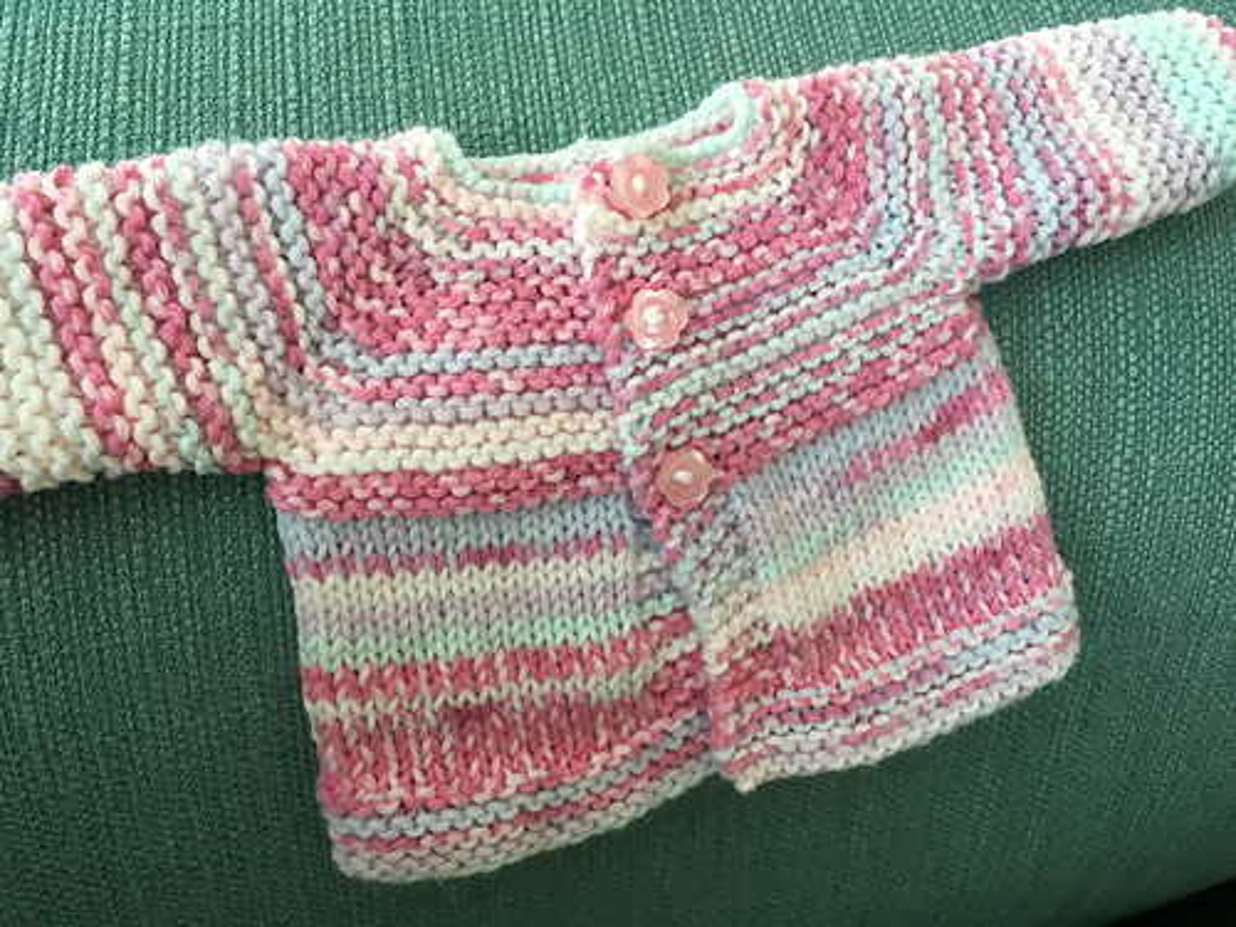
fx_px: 1035
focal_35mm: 29
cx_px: 618
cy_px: 464
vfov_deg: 48.2
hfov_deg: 61.7
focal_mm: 4.15
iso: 80
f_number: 2.2
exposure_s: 1/33
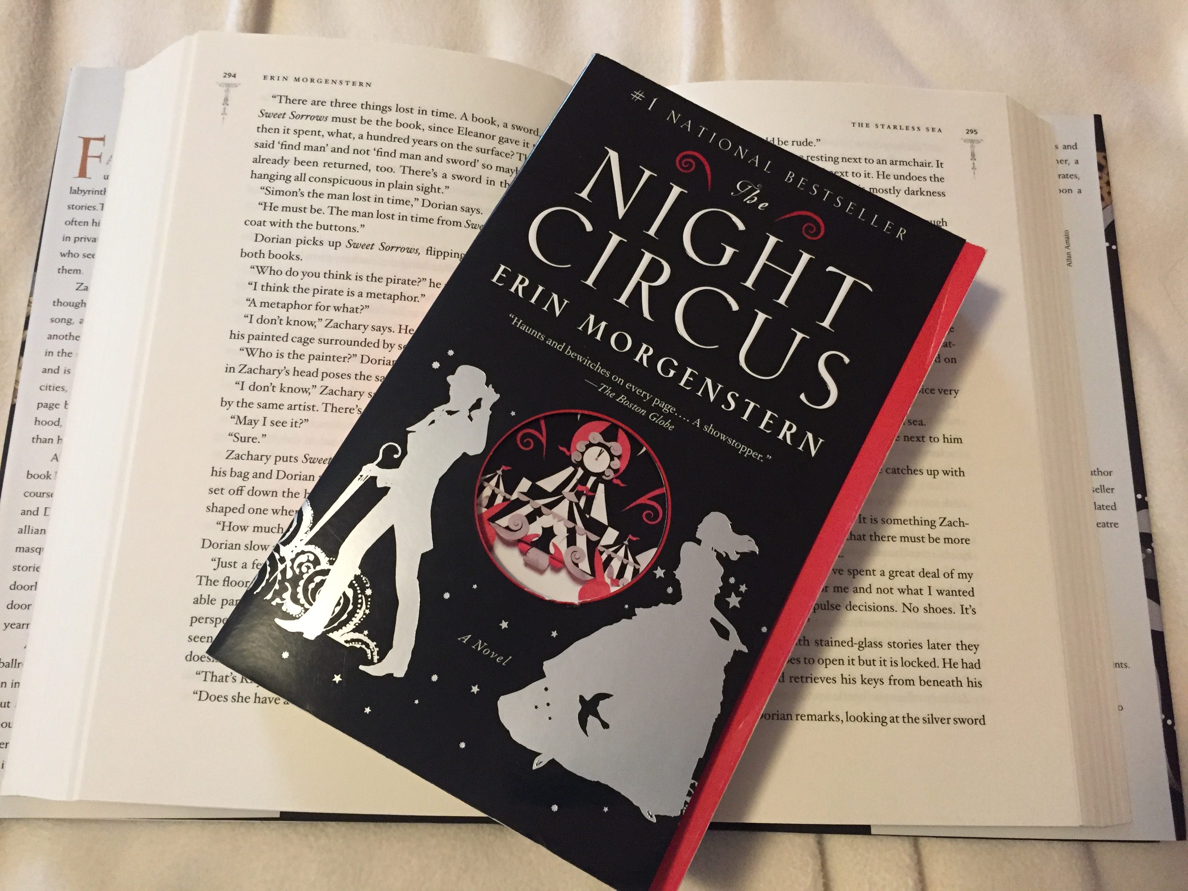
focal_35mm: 29
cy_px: 446
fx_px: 995
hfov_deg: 61.7
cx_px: 594
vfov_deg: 48.2
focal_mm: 4.15
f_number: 2.2
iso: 250
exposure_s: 1/20
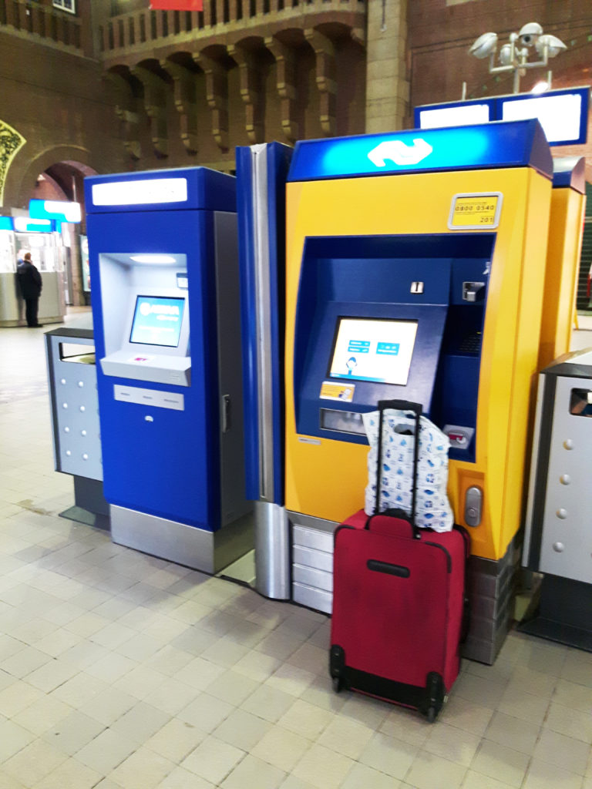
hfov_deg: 45.4
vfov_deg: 58.4
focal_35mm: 31
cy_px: 394
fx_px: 707
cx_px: 296
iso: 400
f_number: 1.9
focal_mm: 3.7
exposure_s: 1/17
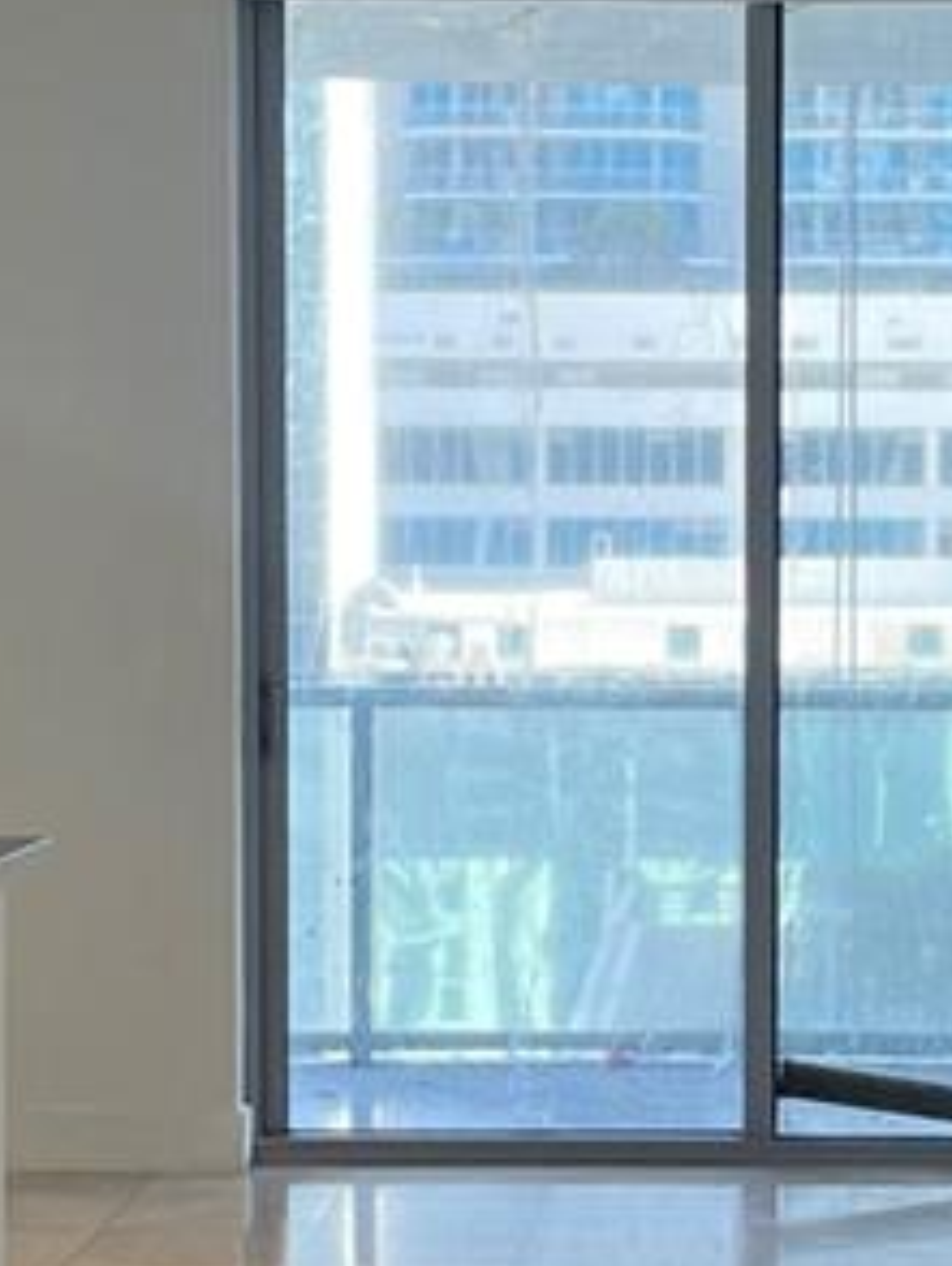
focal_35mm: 106
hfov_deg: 13.9
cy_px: 736
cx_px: 724
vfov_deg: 18.5
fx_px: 3881
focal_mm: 5.1
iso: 80
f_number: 1.6
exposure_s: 1/120
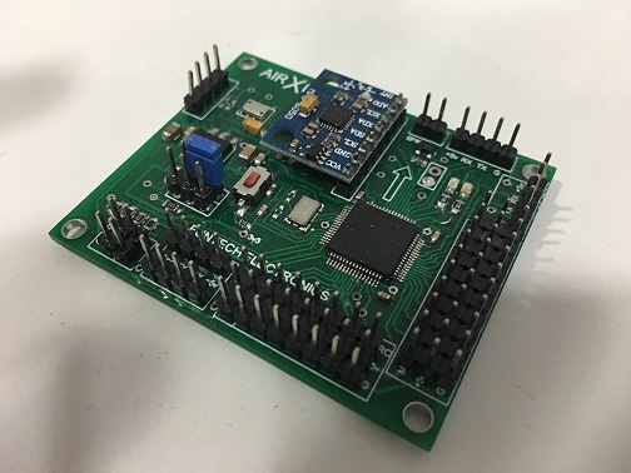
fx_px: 529
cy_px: 236
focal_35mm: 29
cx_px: 316
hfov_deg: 61.7
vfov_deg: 48.2
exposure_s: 1/17
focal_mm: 4.15
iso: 125
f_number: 2.2
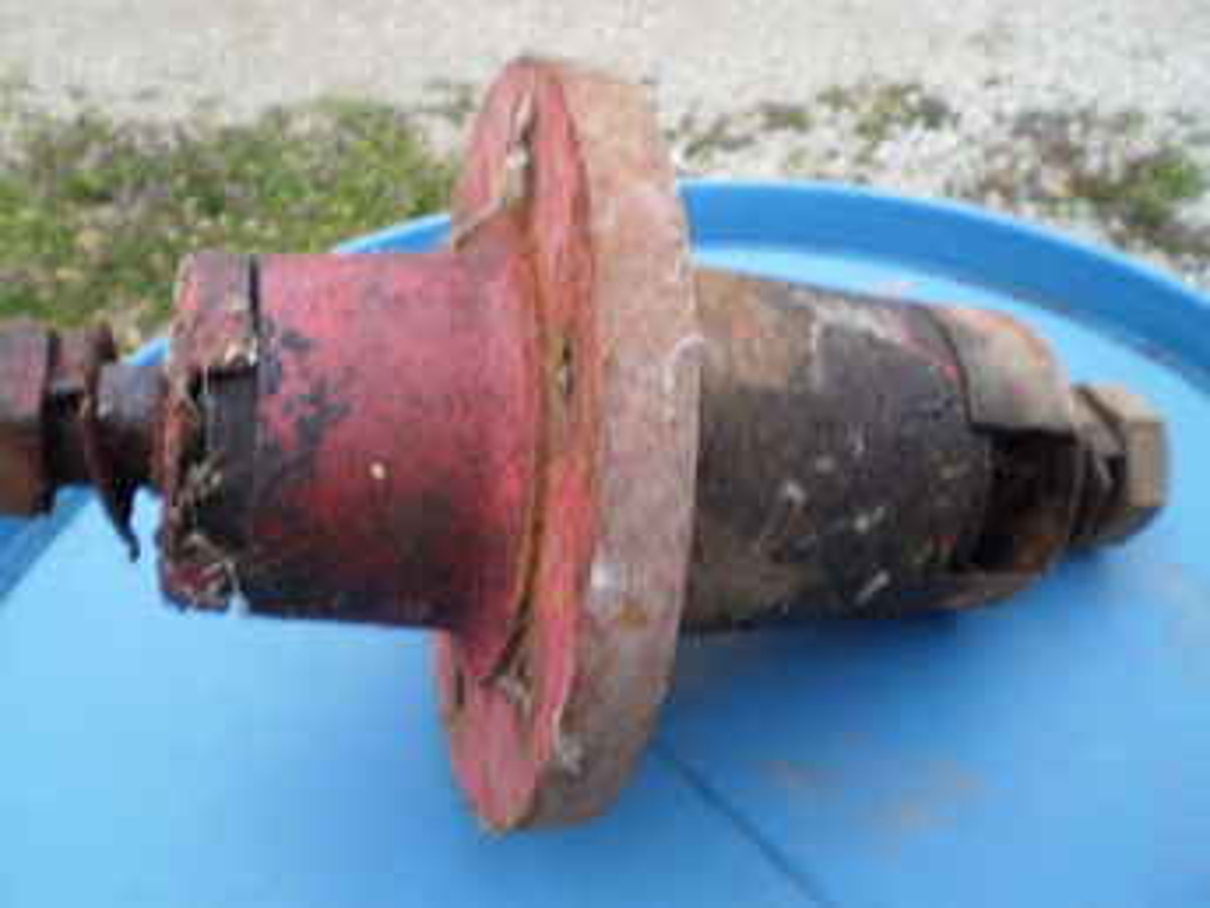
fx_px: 1258
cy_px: 454
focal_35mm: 36
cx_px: 605
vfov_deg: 39.7
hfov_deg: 51.4
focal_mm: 6.3
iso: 100
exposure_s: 1/30
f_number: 3.1
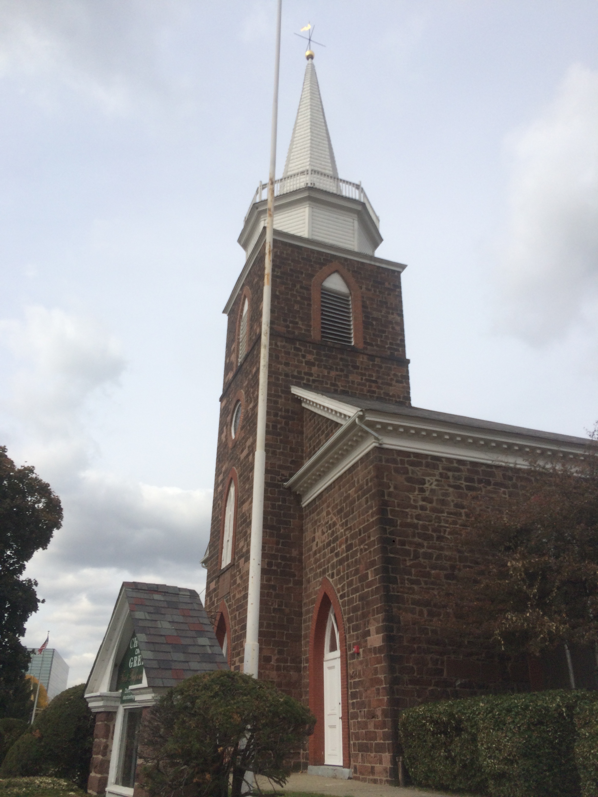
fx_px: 668
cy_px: 398
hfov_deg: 48.2
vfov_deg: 61.7
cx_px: 299
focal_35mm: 29
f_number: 2.2
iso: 32
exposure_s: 1/2564
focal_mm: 4.15
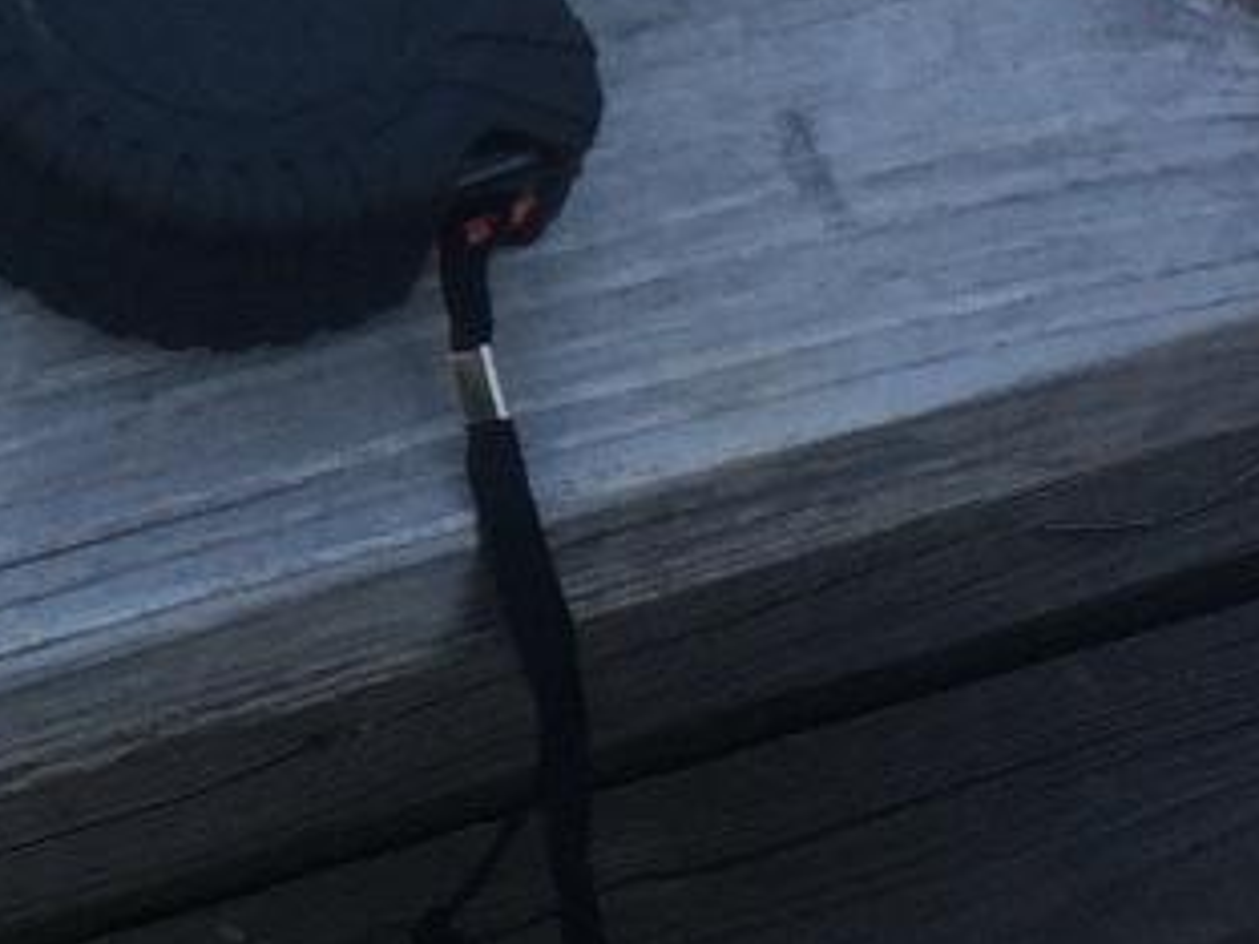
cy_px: -315
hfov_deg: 14.3
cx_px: -214
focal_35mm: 134
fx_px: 4874
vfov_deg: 10.8
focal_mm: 4.15
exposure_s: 1/268
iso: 32
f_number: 2.2
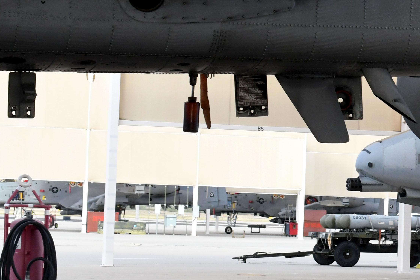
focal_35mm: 186
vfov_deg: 7.4
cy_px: 132
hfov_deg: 10.8
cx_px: 516
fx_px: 2170
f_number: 11
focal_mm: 50
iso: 1250
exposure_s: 1/250
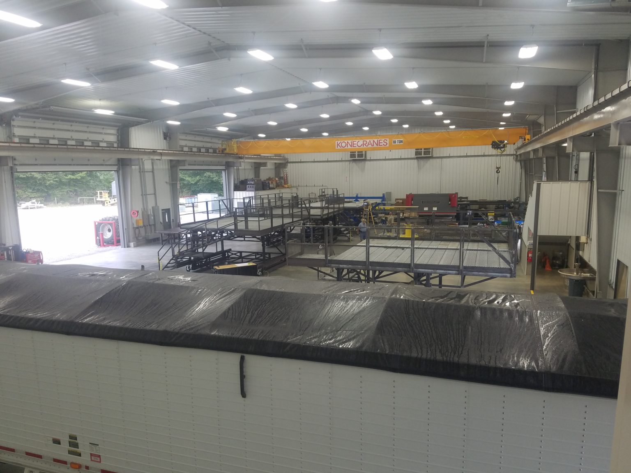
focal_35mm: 26
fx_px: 474
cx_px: 316
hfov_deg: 67.3
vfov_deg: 53.1
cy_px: 236
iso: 80
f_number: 1.7
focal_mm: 4.2
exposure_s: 1/60
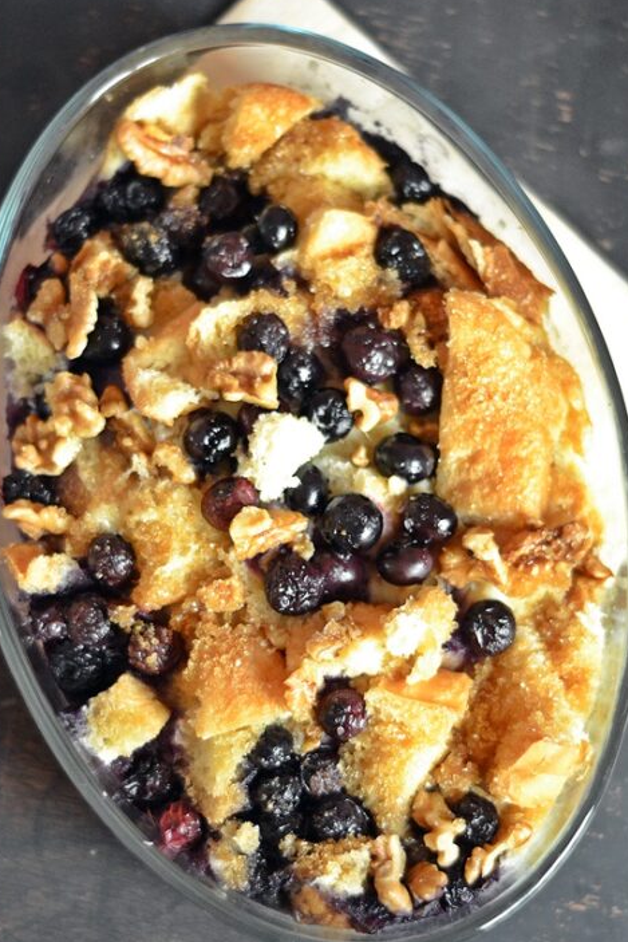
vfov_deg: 23.1
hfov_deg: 15.5
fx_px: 2301
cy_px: 513
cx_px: 305
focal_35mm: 88
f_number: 1.8
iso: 1600
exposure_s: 1/60
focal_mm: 50
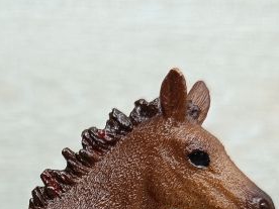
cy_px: 316
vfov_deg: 15.3
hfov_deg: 21.7
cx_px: 45
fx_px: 717
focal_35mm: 89
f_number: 1.88
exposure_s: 1/252
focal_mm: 5.59
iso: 51
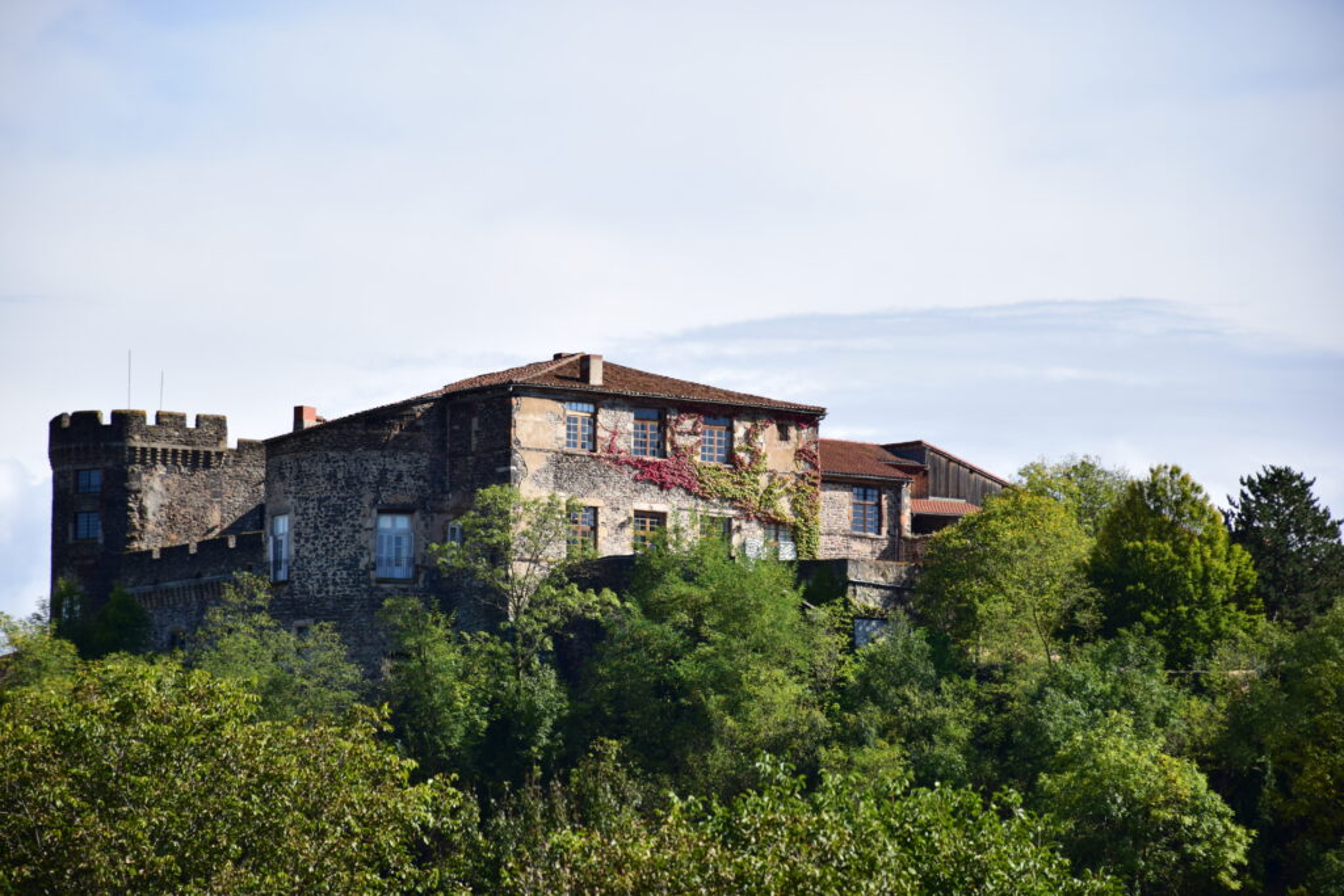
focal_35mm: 210
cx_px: 672
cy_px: 448
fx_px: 7841
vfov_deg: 6.5
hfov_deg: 9.8
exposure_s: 1/640
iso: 200
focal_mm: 140
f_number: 6.3
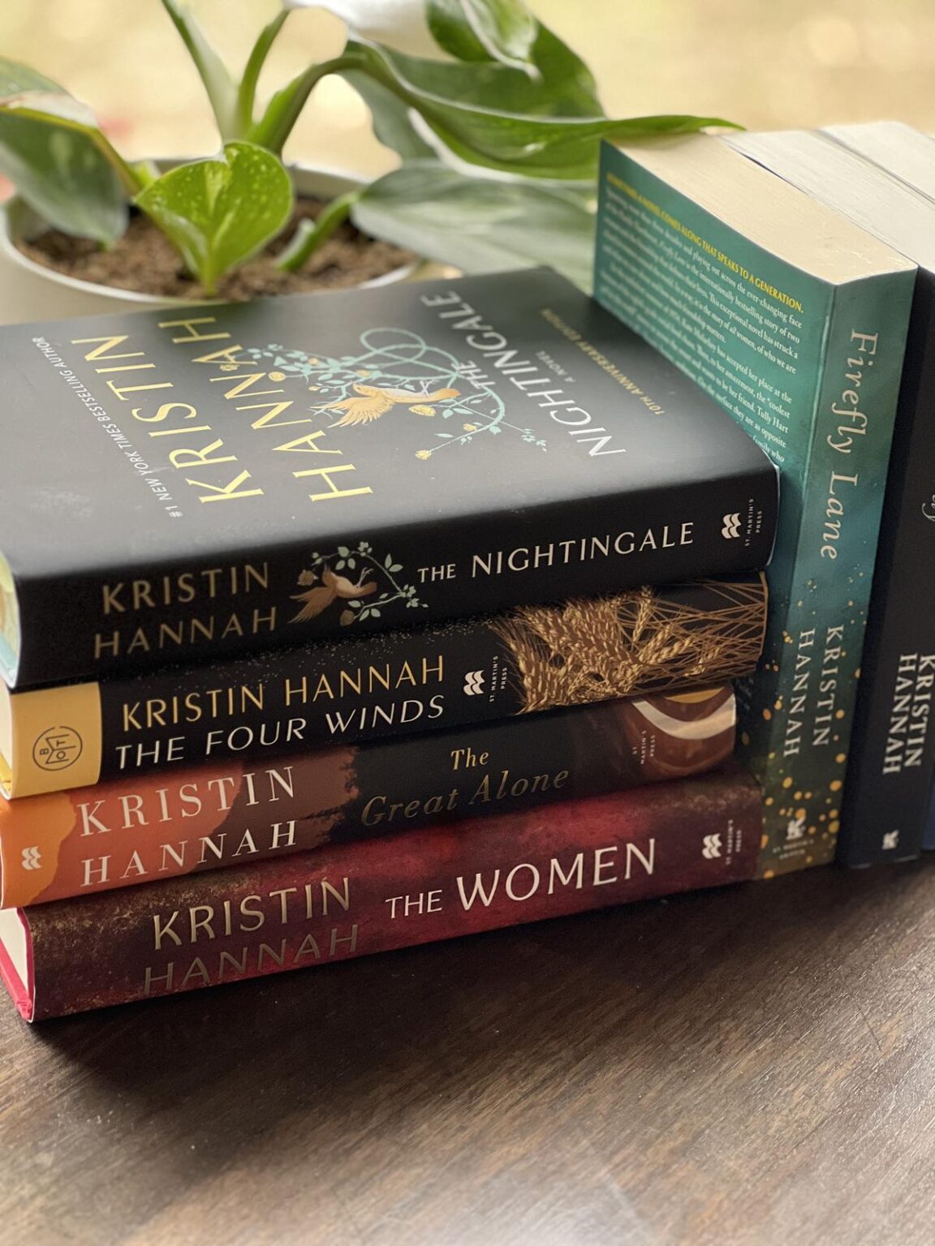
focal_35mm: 77
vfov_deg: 25.3
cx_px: 468
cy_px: 623
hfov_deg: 19.1
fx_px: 2773
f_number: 2.8
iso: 250
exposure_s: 1/68
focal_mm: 9
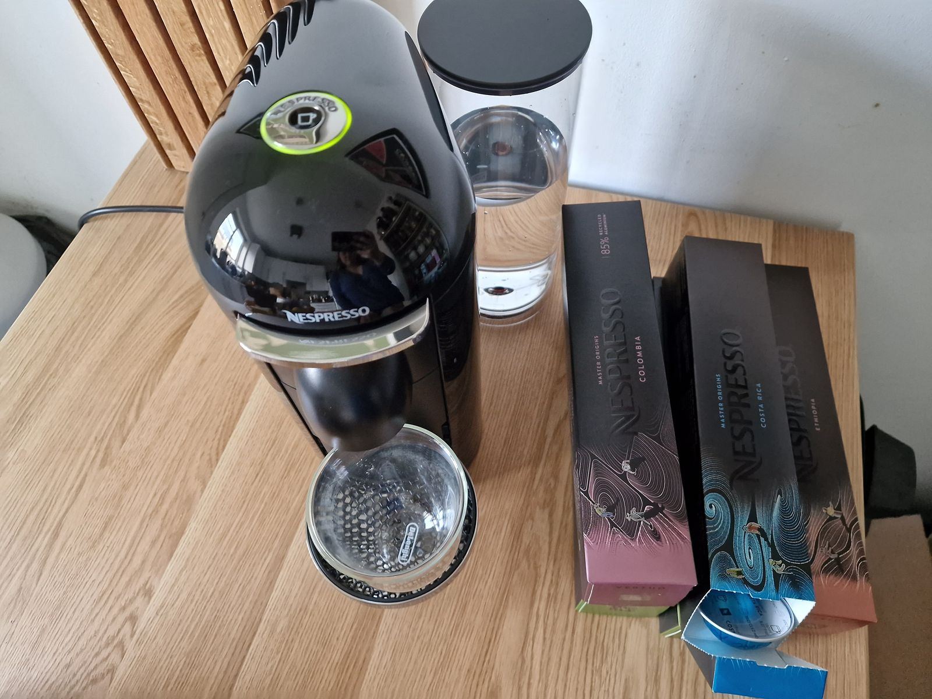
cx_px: 466
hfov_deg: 73.9
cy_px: 350
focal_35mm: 23
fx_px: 619
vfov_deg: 58.9
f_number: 1.8
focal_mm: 6.4
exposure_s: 1/120
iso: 640
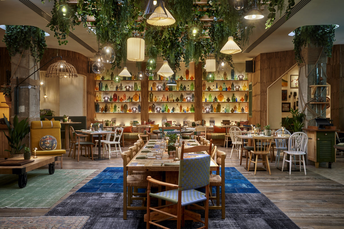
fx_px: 325
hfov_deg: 55.8
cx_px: 172
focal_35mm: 34
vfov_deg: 38.9
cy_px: 114
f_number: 16
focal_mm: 34
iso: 100
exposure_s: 2
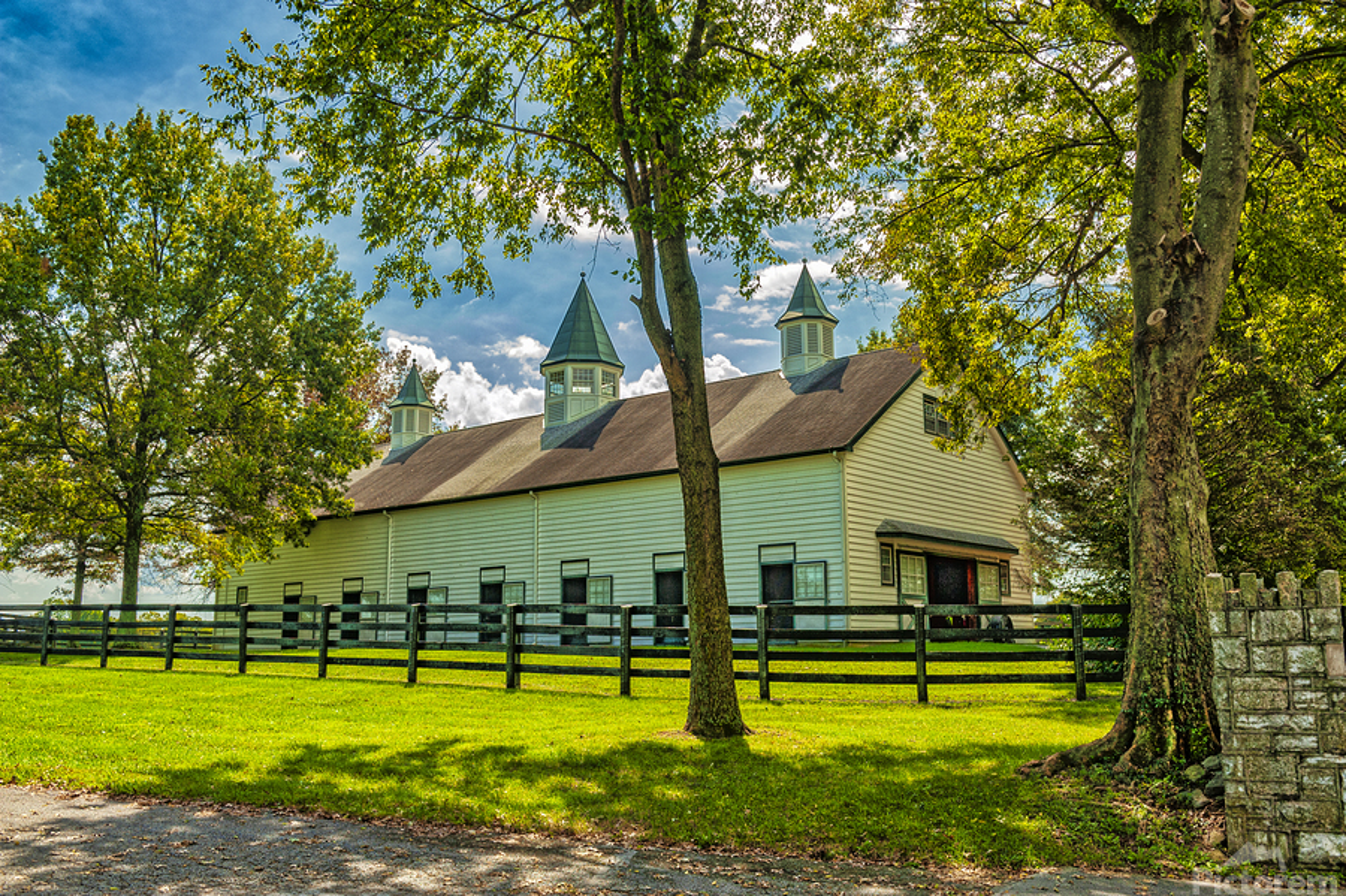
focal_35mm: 32
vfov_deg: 41.1
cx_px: 673
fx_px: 1196
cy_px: 448
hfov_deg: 58.7
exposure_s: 1/320
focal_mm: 32
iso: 200
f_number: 9
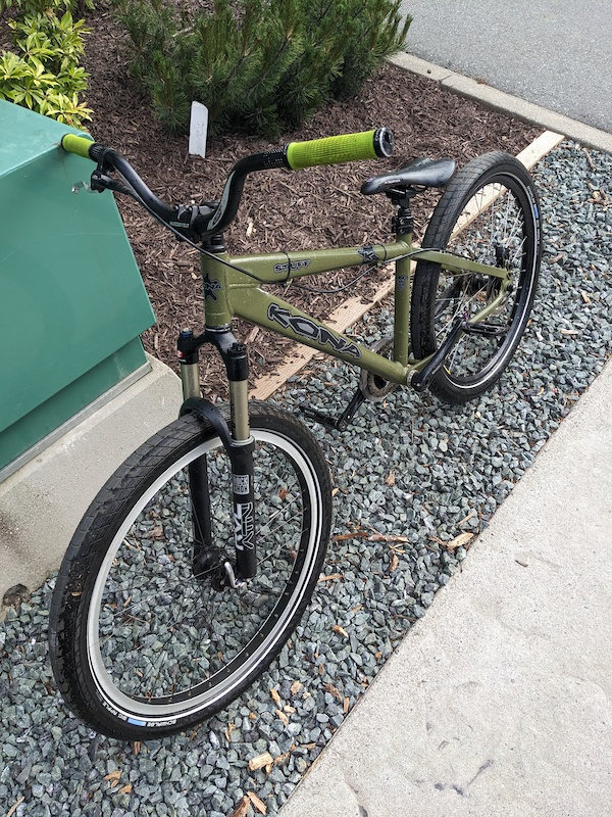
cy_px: 408
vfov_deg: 65.3
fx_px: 636
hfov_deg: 51.4
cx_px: 306
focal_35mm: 27
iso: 64
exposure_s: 1/668
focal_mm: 4.38
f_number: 1.73
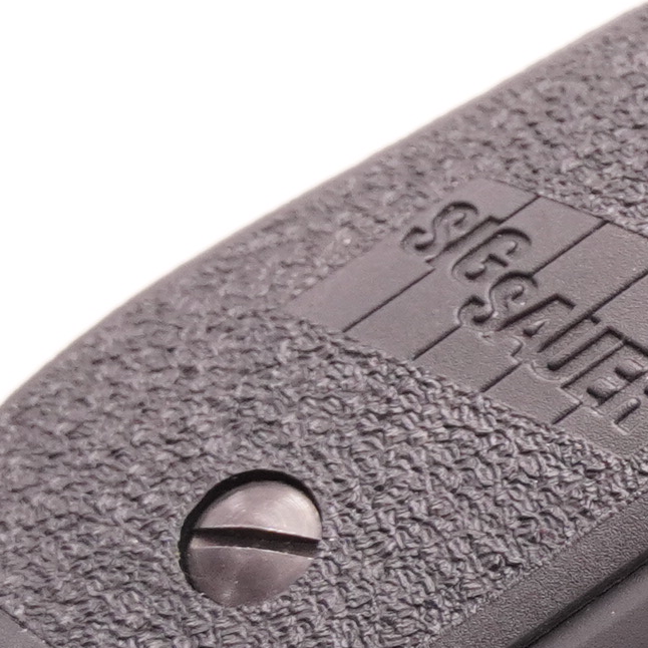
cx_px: 1589
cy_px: 331
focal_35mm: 402
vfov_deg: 4.4
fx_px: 8514
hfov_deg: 4.3
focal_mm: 48
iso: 1000
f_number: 5.6
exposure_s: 1/125
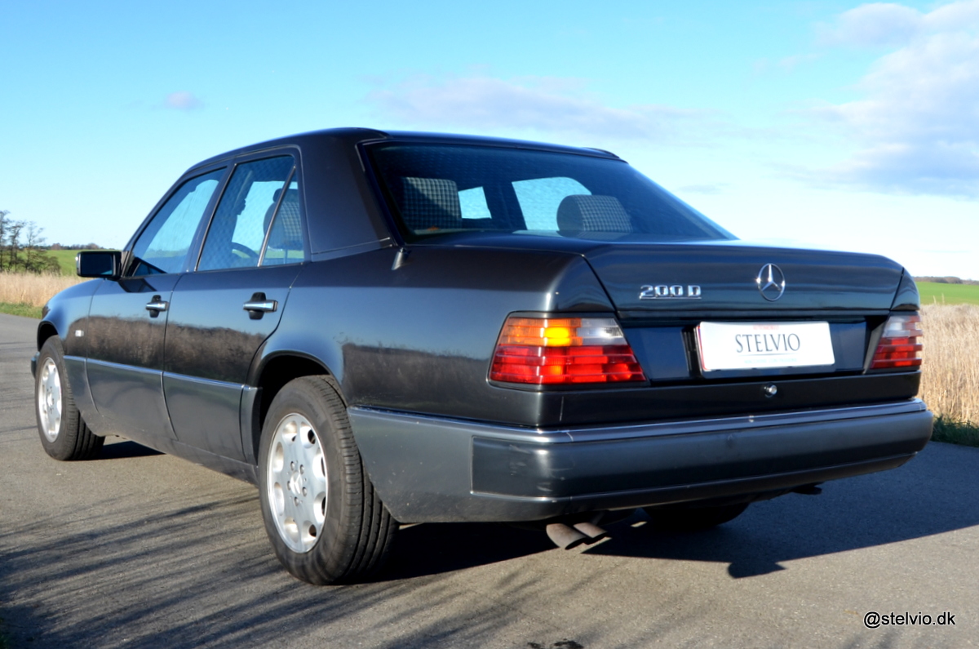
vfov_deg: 47.7
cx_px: 490
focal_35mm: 27
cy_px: 324
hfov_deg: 67.5
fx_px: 733
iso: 200
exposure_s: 1/200
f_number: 7.1
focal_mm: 18
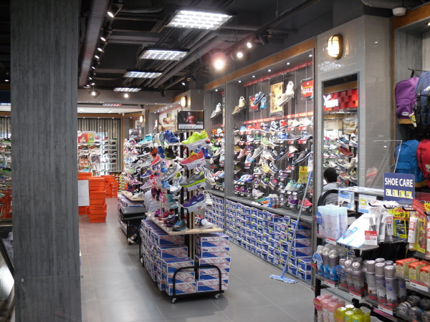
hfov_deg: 52.6
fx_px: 435
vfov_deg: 40.7
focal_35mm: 35
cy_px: 161
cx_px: 215
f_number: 3
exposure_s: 1/47
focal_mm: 6.3
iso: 100
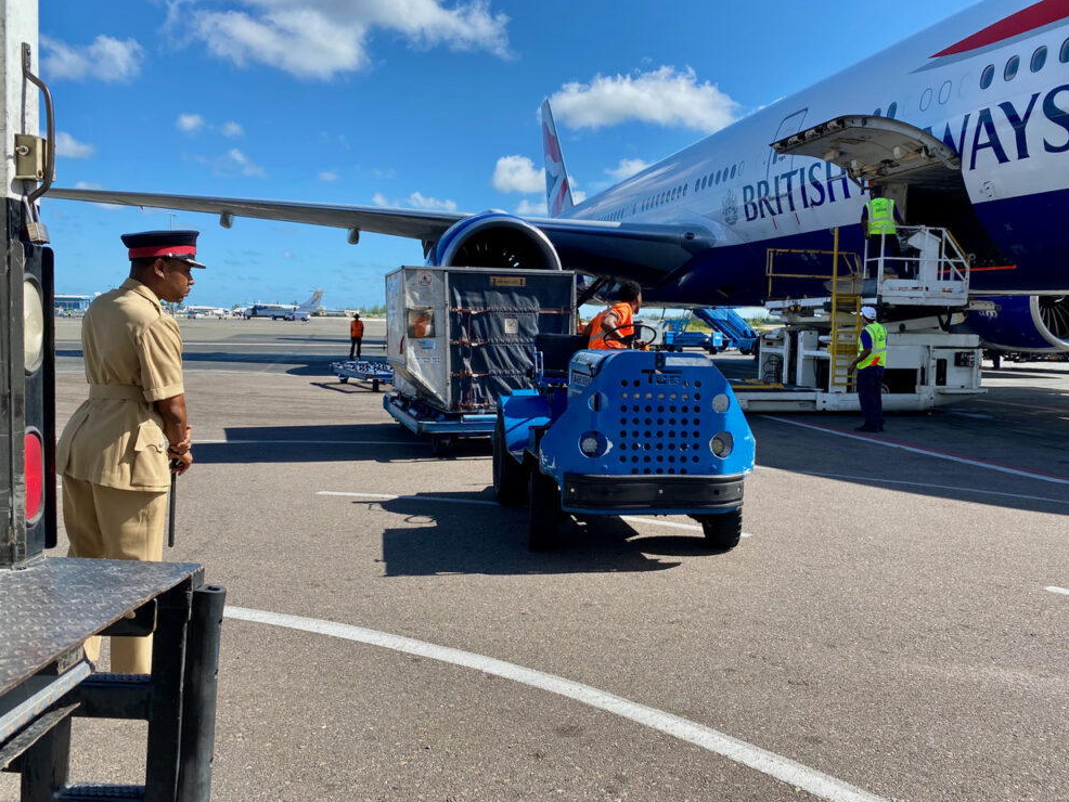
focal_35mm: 27
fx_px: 834
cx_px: 553
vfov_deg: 51.4
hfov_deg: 65.3
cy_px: 387
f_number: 1.8
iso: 32
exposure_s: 1/2358
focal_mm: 4.25
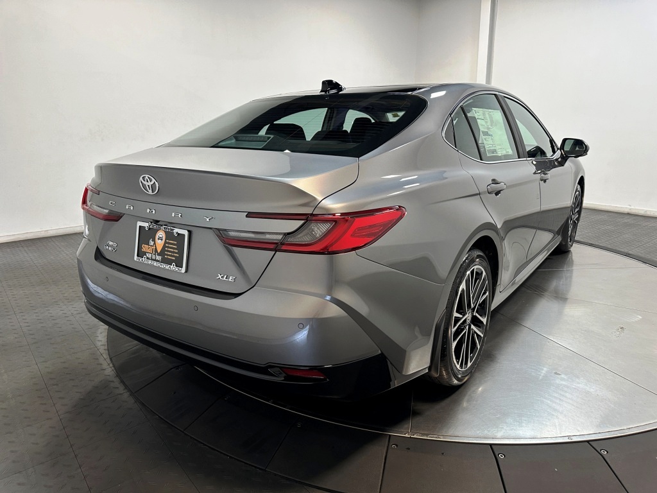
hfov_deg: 71.6
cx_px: 328
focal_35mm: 24
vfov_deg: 56.8
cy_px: 246
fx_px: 456
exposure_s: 1/60
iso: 250
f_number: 1.78
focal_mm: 6.86
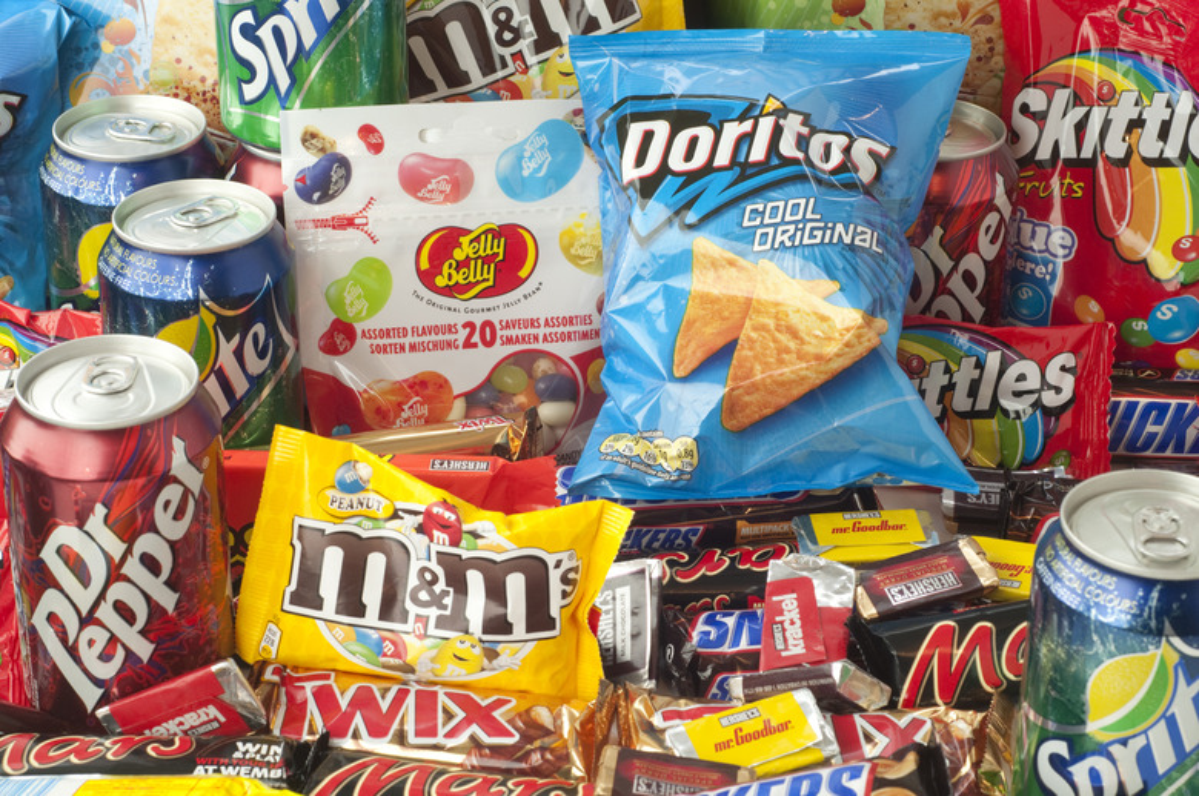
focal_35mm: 75
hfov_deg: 27.0
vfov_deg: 18.1
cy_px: 398
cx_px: 600
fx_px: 2495
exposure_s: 1/13
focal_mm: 50
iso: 200
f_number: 11
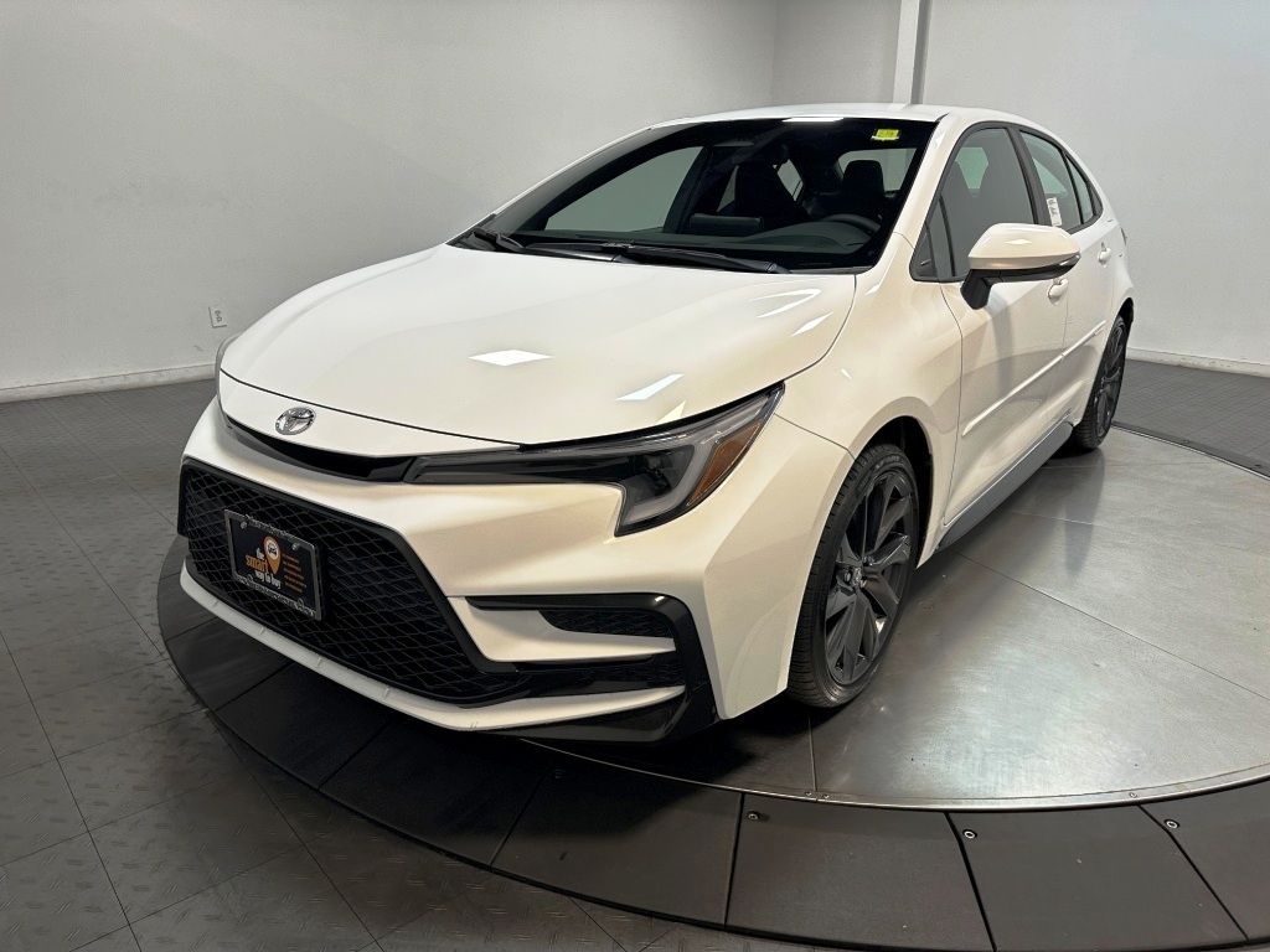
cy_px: 476
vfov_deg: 56.8
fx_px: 881
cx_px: 635
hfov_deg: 71.6
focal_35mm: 24
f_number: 1.78
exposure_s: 1/60
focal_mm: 6.86
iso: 160
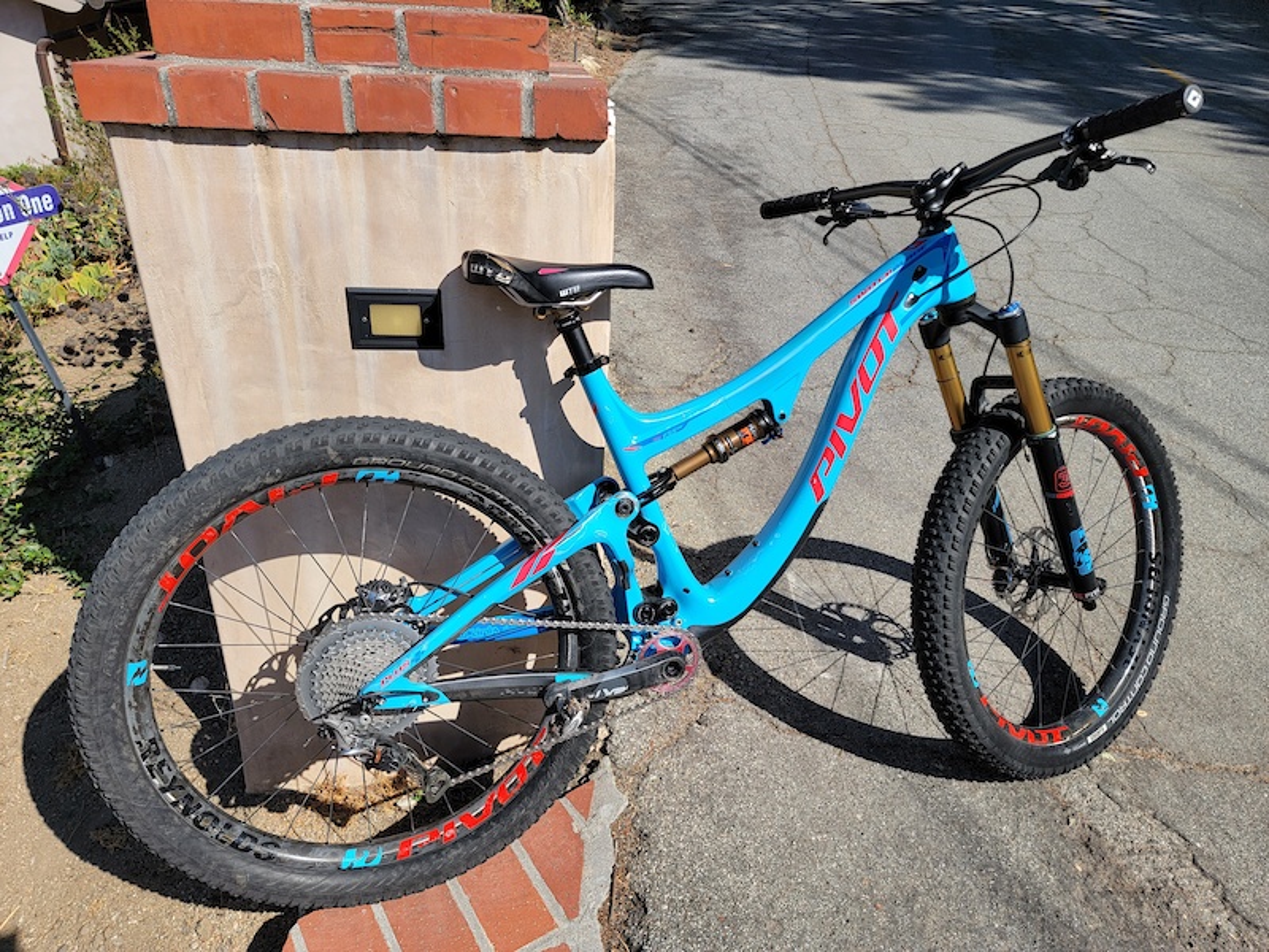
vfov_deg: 56.8
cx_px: 634
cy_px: 476
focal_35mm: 24
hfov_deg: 71.6
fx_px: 880
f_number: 1.8
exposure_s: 1/970
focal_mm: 6.7
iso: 16
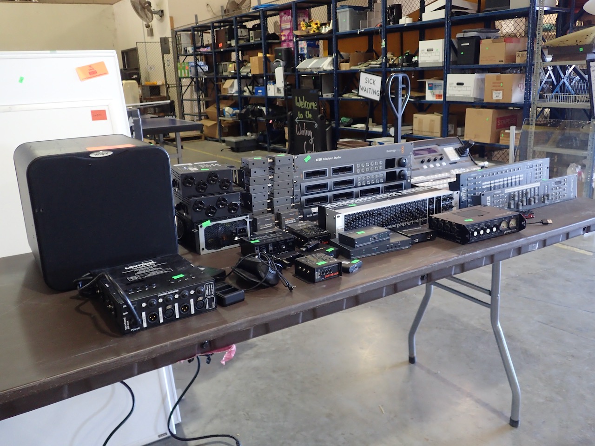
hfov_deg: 60.0
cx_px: 298
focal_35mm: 30
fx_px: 516
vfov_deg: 46.8
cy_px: 223
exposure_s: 1/30
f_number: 2.3
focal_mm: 5.5
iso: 320
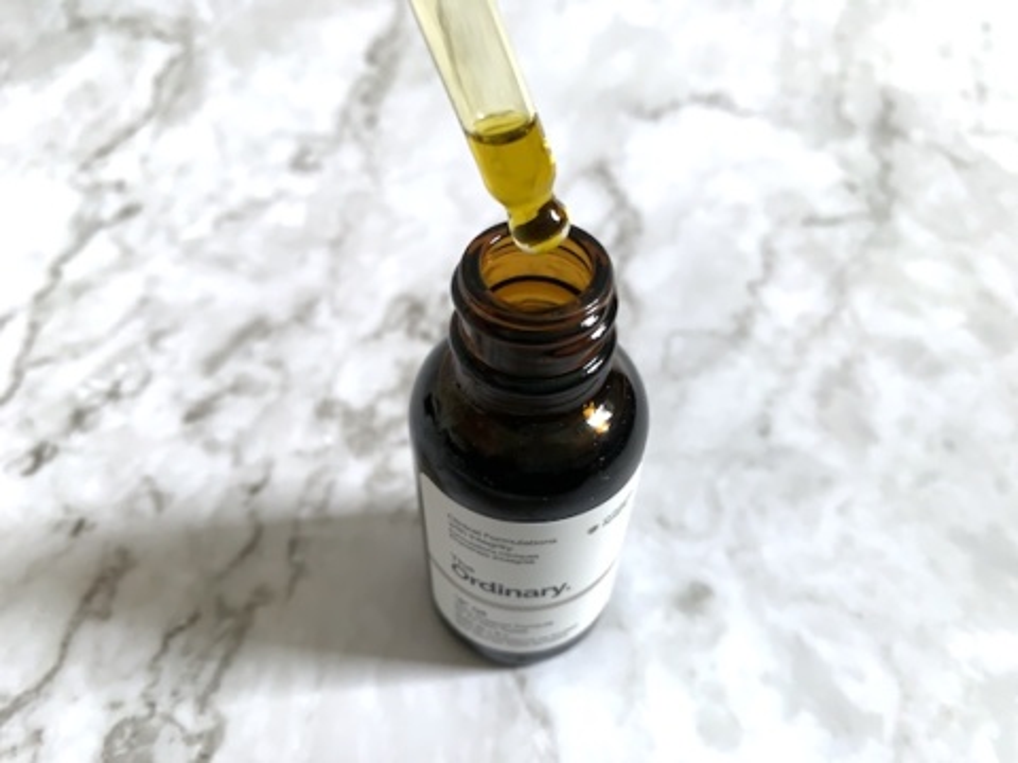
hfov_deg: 67.3
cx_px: 509
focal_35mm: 26
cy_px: 382
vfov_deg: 53.1
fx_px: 765
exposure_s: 1/122
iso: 100
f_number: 1.8
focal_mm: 4.25
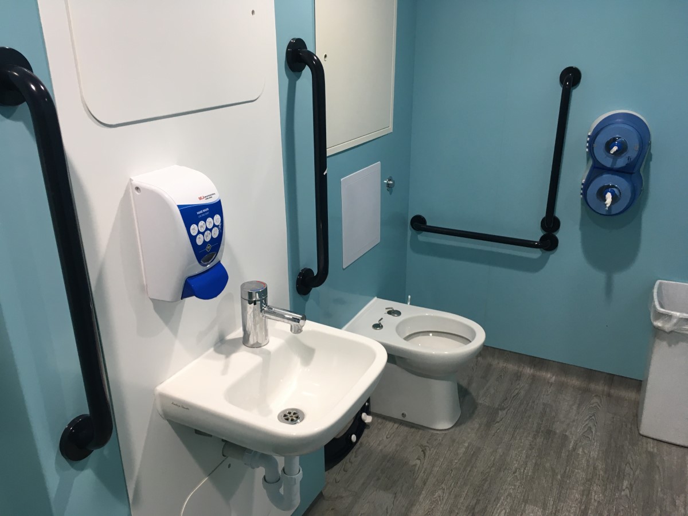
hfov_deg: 61.7
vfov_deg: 48.2
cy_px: 258
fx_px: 576
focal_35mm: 29
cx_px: 344
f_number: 2.2
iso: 40
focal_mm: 4.15
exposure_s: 1/33
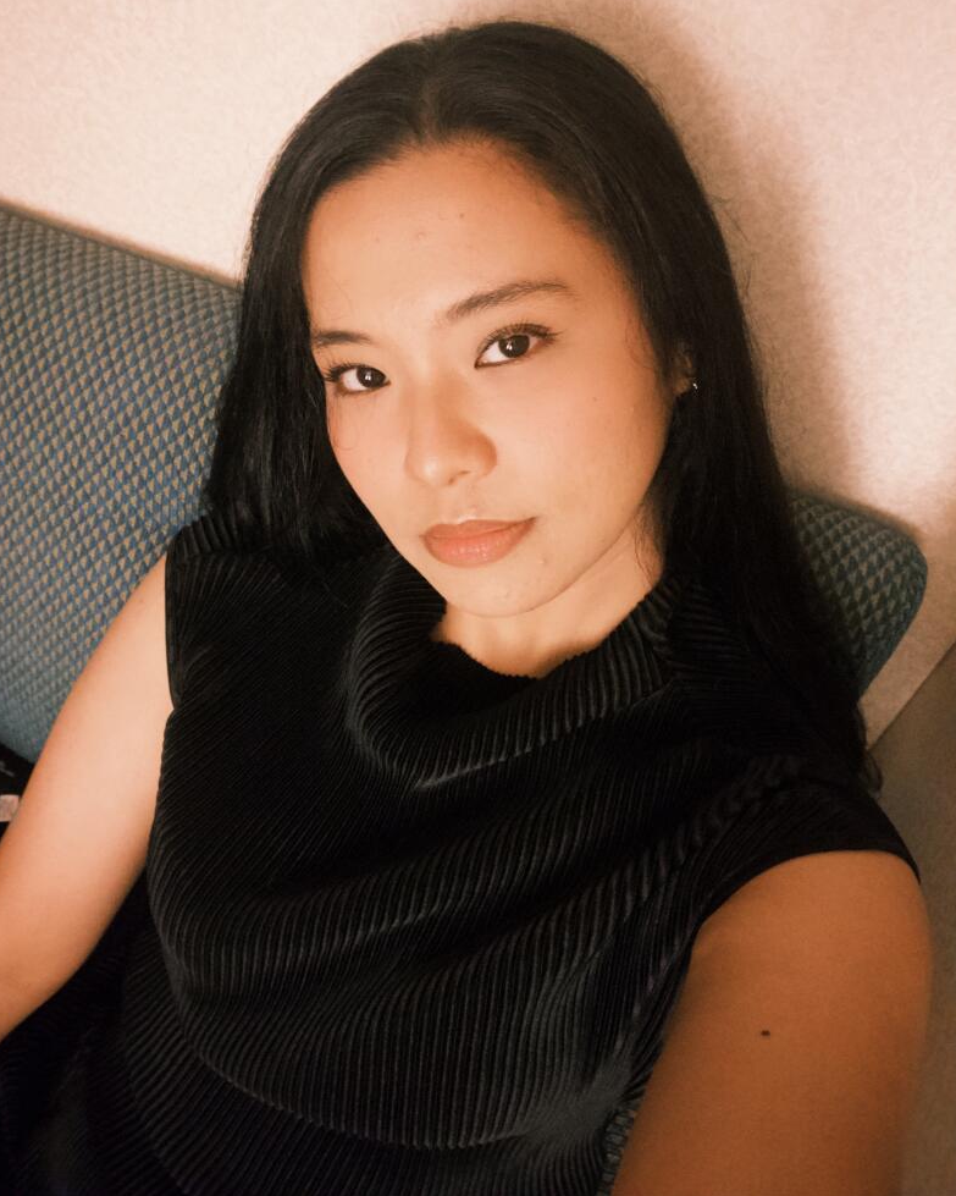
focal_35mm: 28
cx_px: 464
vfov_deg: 62.1
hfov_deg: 51.5
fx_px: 990
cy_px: 539
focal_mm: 4.25
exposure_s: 1/60
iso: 250
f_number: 1.8
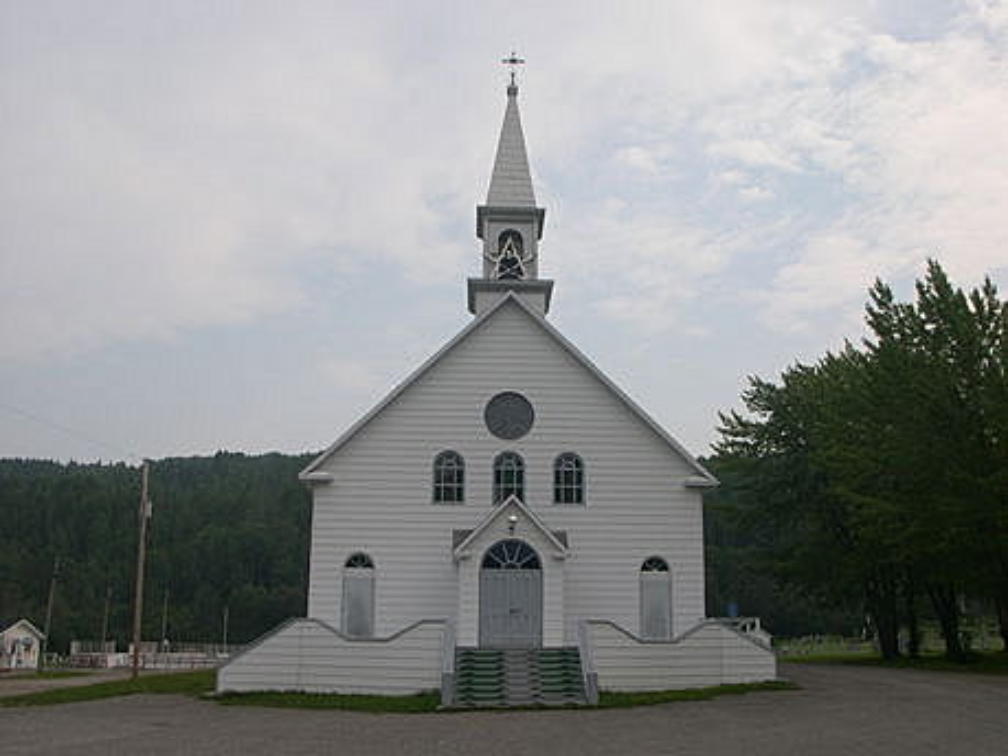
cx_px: 504
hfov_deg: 36.8
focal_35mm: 52
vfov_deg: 28.0
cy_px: 378
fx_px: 1514
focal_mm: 11.1
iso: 100
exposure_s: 1/178
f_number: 8.8
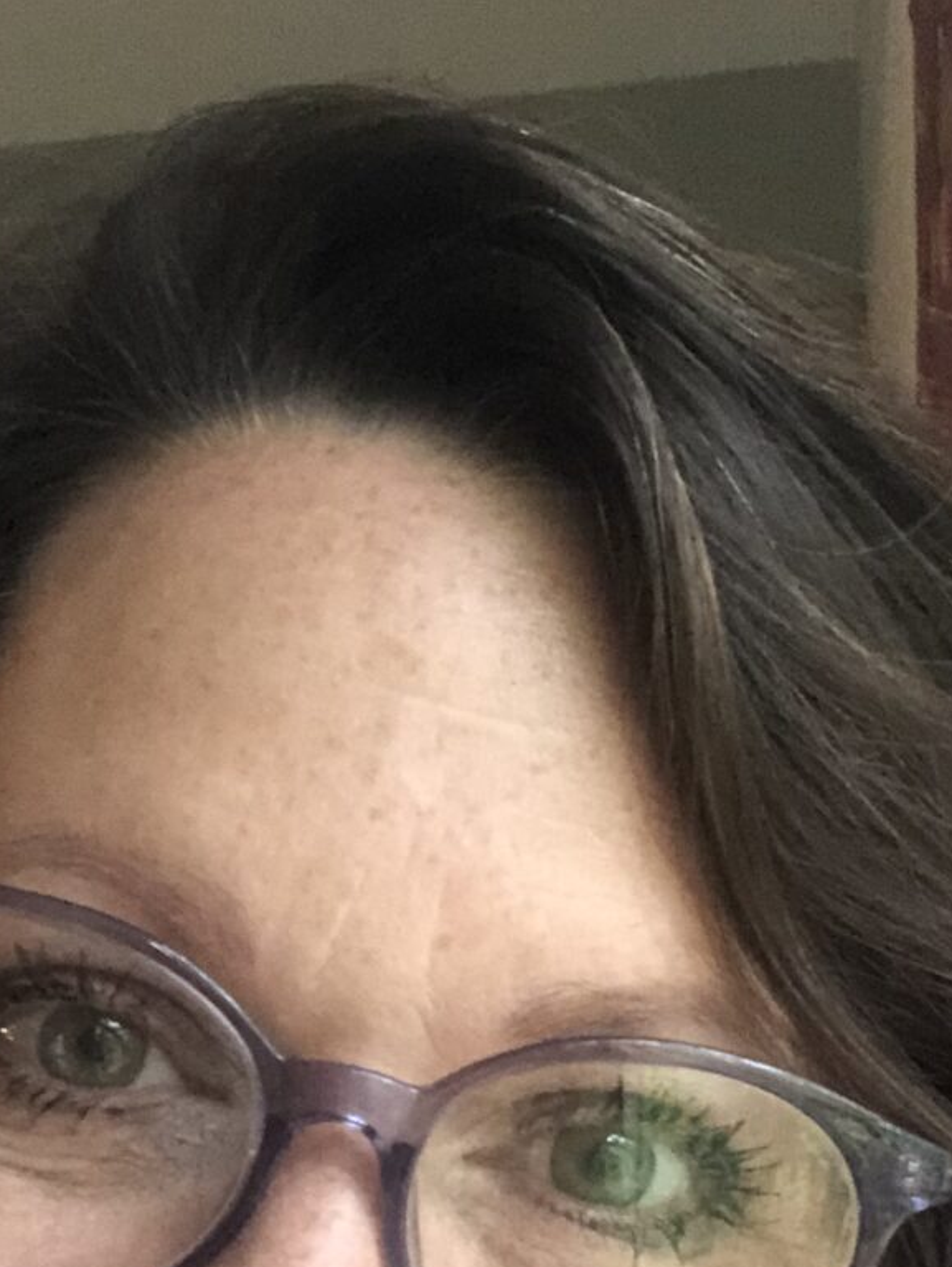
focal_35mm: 64
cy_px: 1186
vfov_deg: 28.8
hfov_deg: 22.9
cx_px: 356
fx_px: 2344
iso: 500
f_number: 2.2
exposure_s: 1/17
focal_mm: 2.87
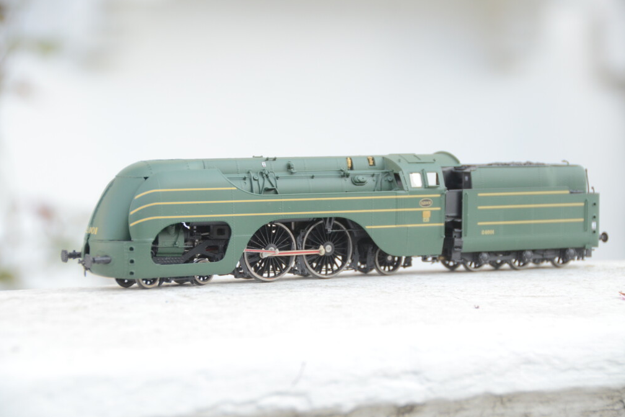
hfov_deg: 14.2
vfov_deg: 9.5
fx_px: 2509
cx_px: 315
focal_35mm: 145
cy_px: 209
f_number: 5.3
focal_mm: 95
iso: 800
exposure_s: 1/160
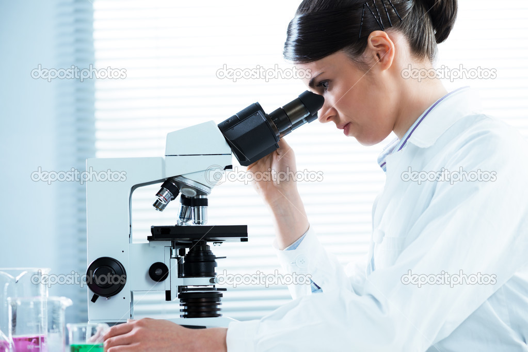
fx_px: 1541
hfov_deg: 19.4
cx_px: 264
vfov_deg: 13.1
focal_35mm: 105
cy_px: 176
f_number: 4.5
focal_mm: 105
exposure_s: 1/100
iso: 100
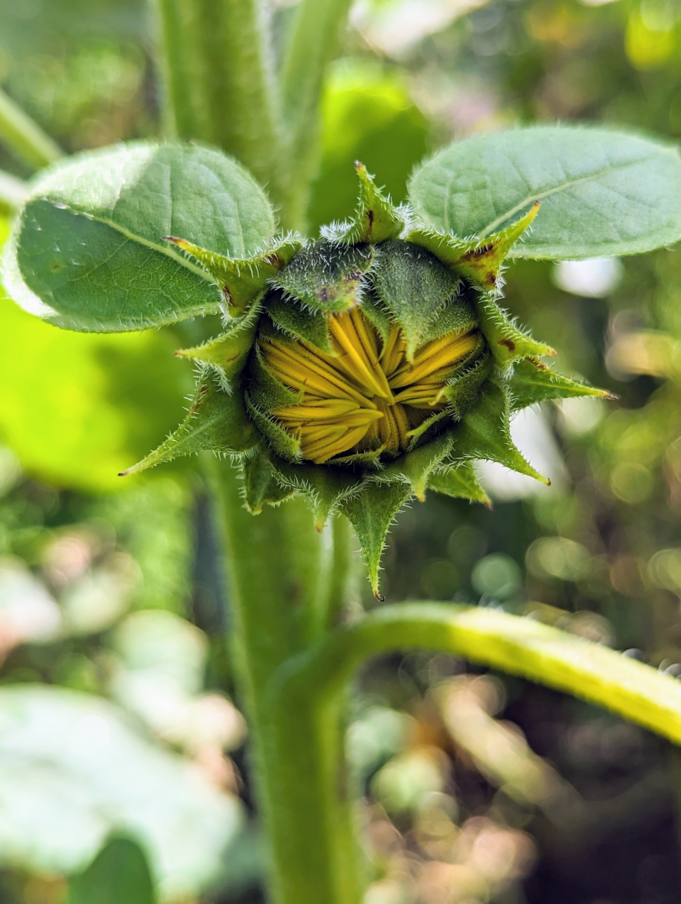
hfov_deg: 30.3
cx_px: 340
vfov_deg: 39.6
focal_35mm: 48
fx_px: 1256
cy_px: 452
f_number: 1.85
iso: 47
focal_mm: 6.81
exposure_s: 1/1085
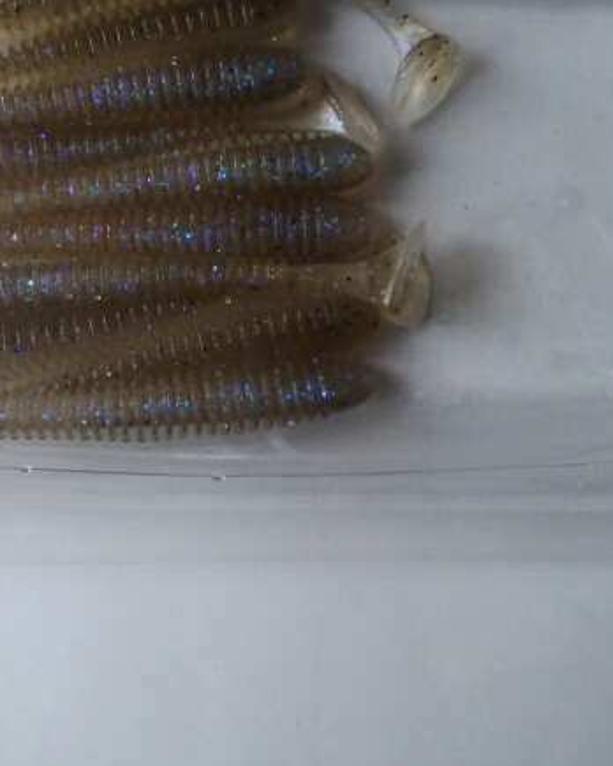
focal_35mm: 52
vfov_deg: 35.9
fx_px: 1179
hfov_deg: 29.1
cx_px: 289
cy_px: 308
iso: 235
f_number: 2.4
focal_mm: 2.39
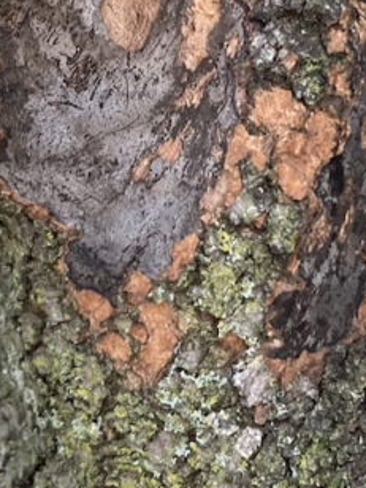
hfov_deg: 15.4
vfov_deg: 20.0
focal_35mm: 96
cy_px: 30
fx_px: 1353
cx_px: 128
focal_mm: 3.99
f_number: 1.8
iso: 200
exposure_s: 1/60
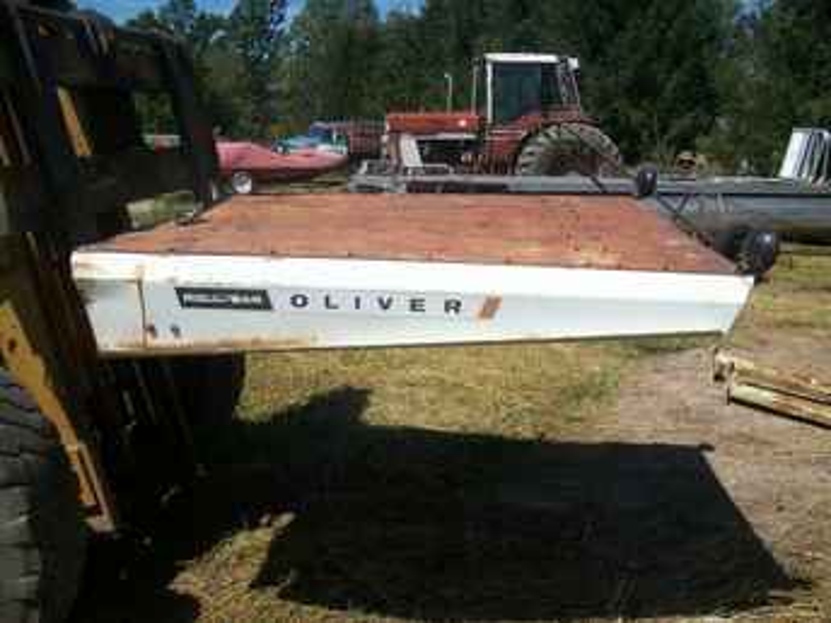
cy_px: 312
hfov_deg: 51.4
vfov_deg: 39.7
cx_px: 416
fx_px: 864
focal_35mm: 36
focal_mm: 6
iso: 80
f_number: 4.8
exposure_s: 1/741
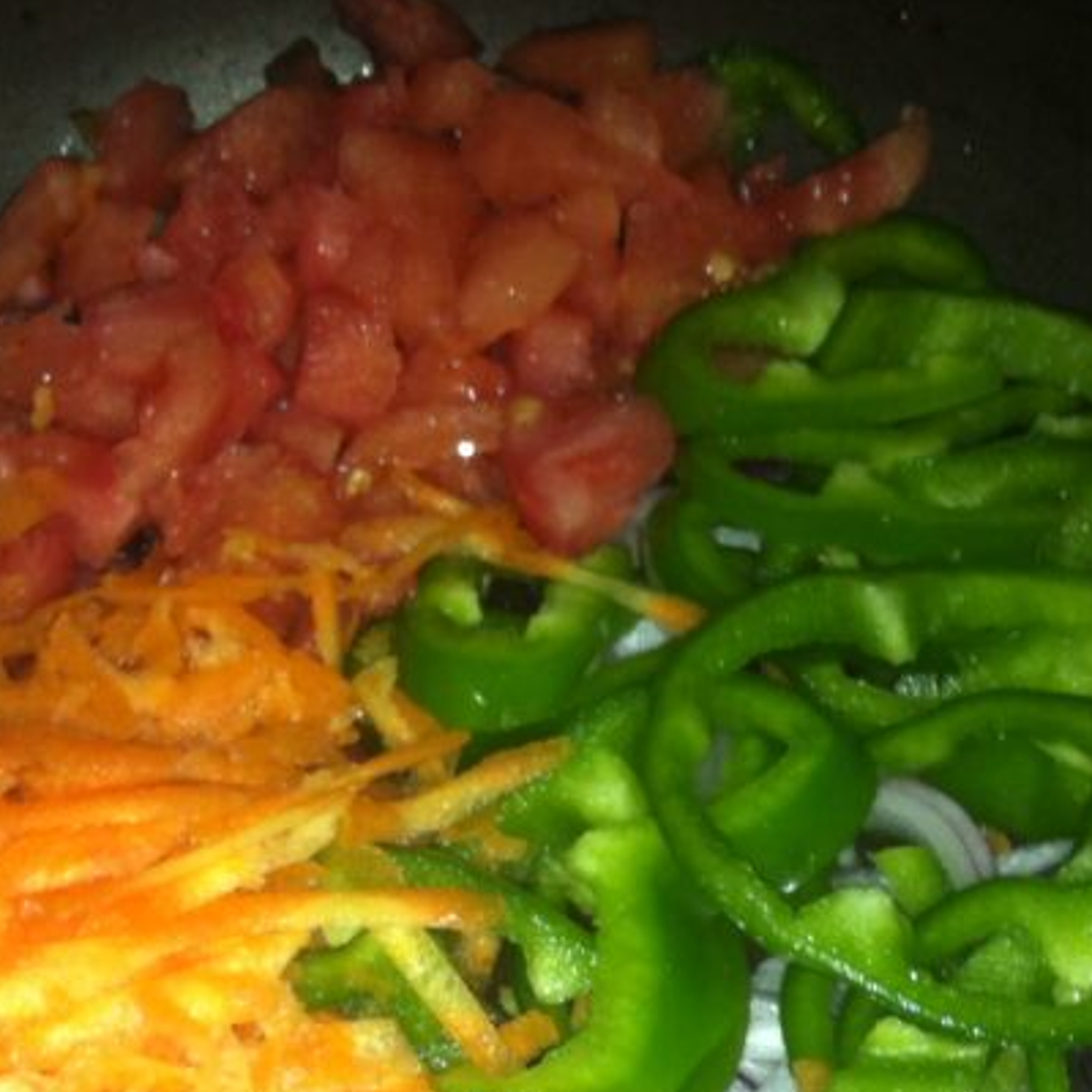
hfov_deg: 21.9
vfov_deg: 21.4
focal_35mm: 79
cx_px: 461
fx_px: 2820
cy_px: 1020
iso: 80
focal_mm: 3.85
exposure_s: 1/27
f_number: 2.8
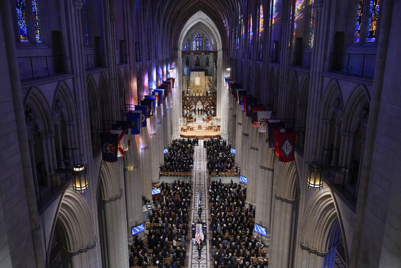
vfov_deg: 45.0
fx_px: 323
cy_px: 134
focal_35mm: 29
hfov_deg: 63.7
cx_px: 200
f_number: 2.8
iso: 5000
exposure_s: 1/640
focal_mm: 29
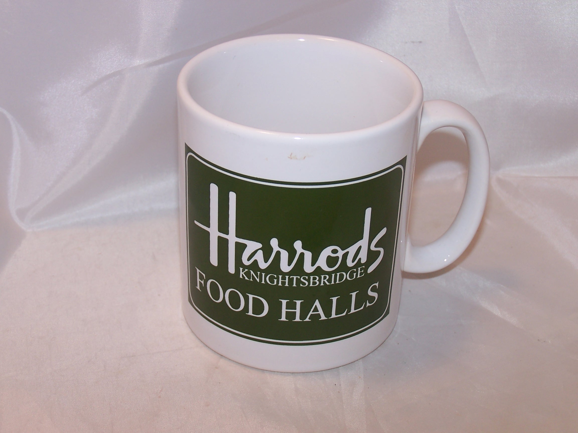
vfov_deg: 21.9
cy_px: 216
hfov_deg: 29.0
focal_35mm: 67
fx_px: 1119
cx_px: 289
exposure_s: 1/60
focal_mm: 11.1
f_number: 3.2
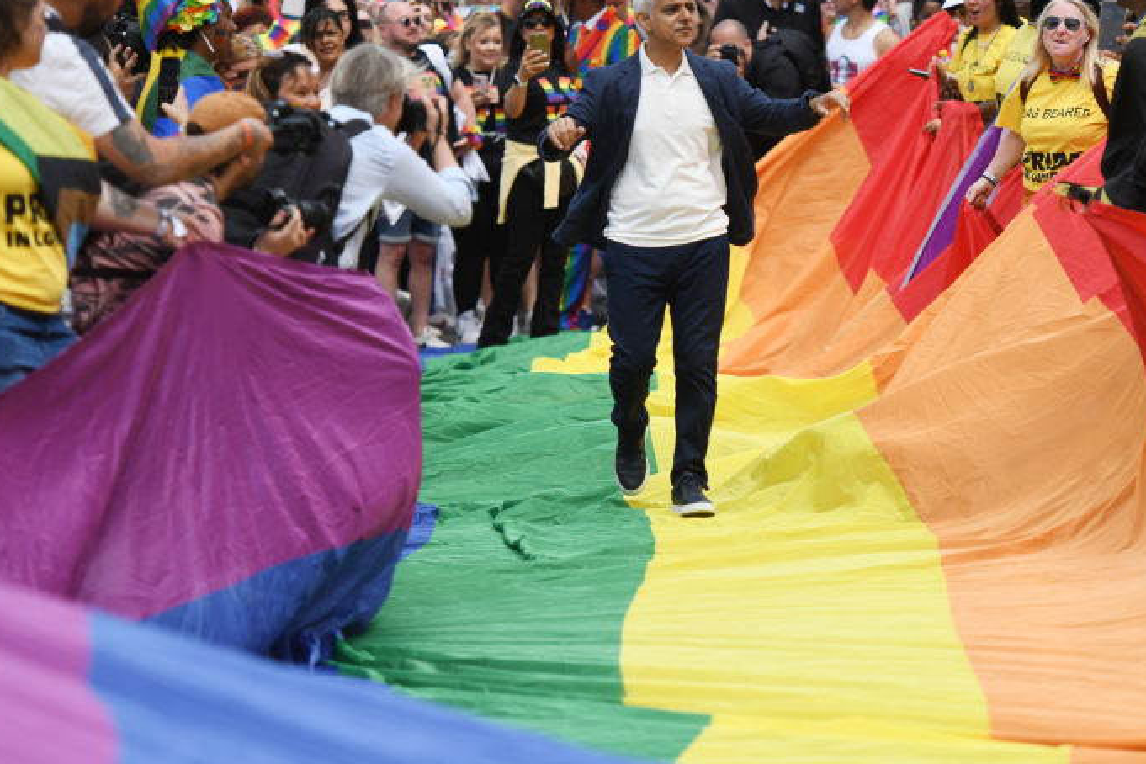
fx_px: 6462
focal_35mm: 203
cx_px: 705
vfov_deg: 6.8
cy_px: 307
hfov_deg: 10.1
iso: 320
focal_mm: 135
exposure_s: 1/5000
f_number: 3.2
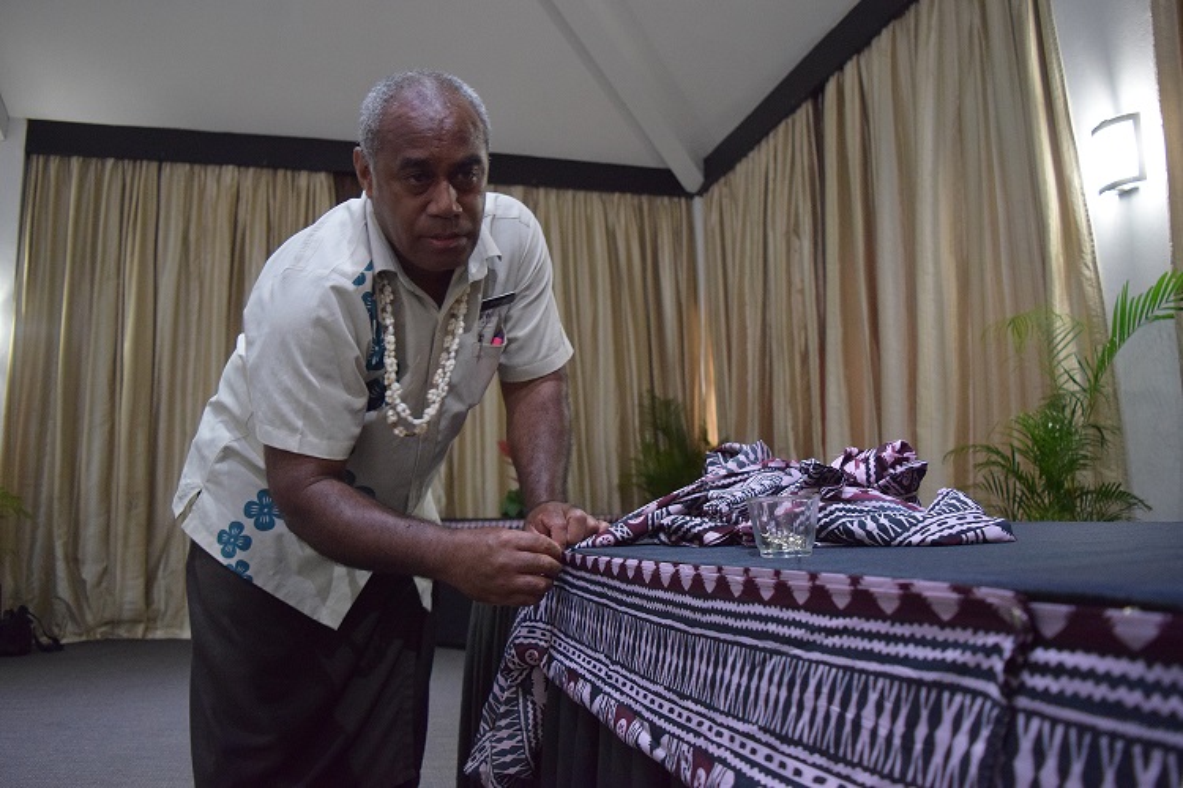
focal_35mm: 27
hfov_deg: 67.4
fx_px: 887
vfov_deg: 47.9
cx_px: 592
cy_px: 394
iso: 2500
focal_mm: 18
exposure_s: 1/60
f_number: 3.5
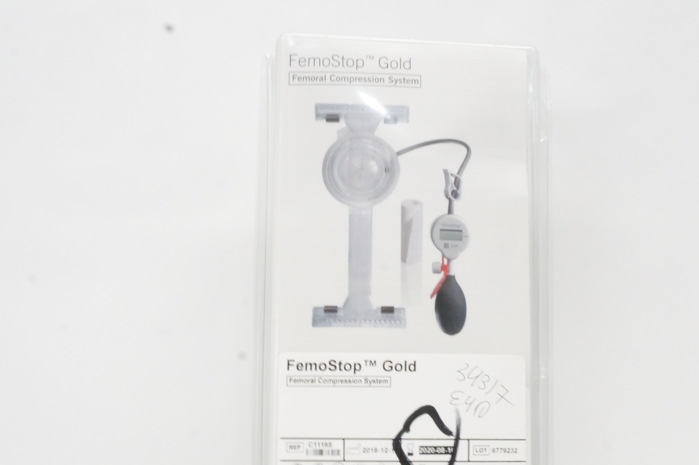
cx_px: 411
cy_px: 403
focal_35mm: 51
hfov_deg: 38.8
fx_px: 989
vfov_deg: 25.7
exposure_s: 1/10
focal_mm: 18
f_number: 22
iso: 1600
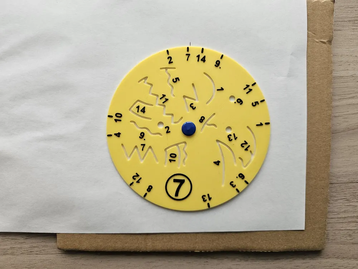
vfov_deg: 58.9
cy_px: 134
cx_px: 179
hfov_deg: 73.9
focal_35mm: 23
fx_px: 238
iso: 125
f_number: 1.7
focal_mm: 6.3
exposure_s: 1/180
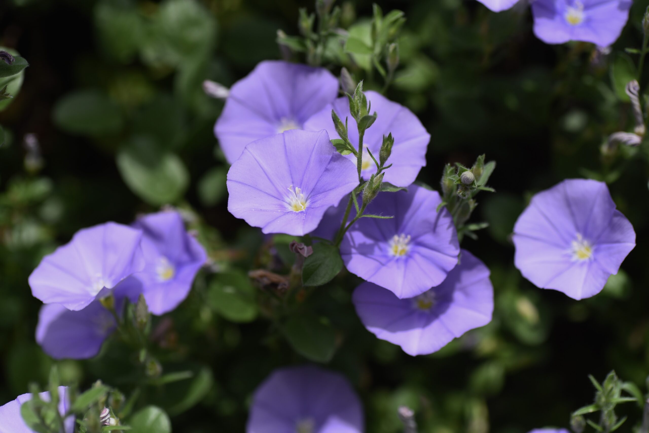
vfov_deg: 15.2
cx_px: 324
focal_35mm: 90
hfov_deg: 22.6
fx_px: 1623
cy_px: 216
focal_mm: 90
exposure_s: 1/3200
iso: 400
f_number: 5.6
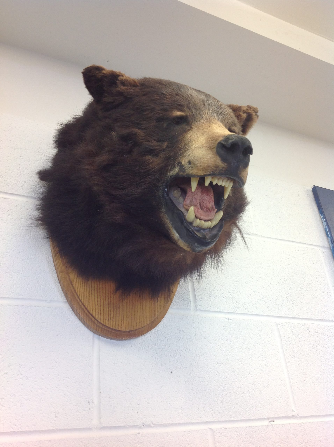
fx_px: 451
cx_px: 167
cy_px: 224
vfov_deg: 52.7
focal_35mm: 35
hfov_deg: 40.6
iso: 50
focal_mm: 4.28
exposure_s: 1/50
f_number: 2.4
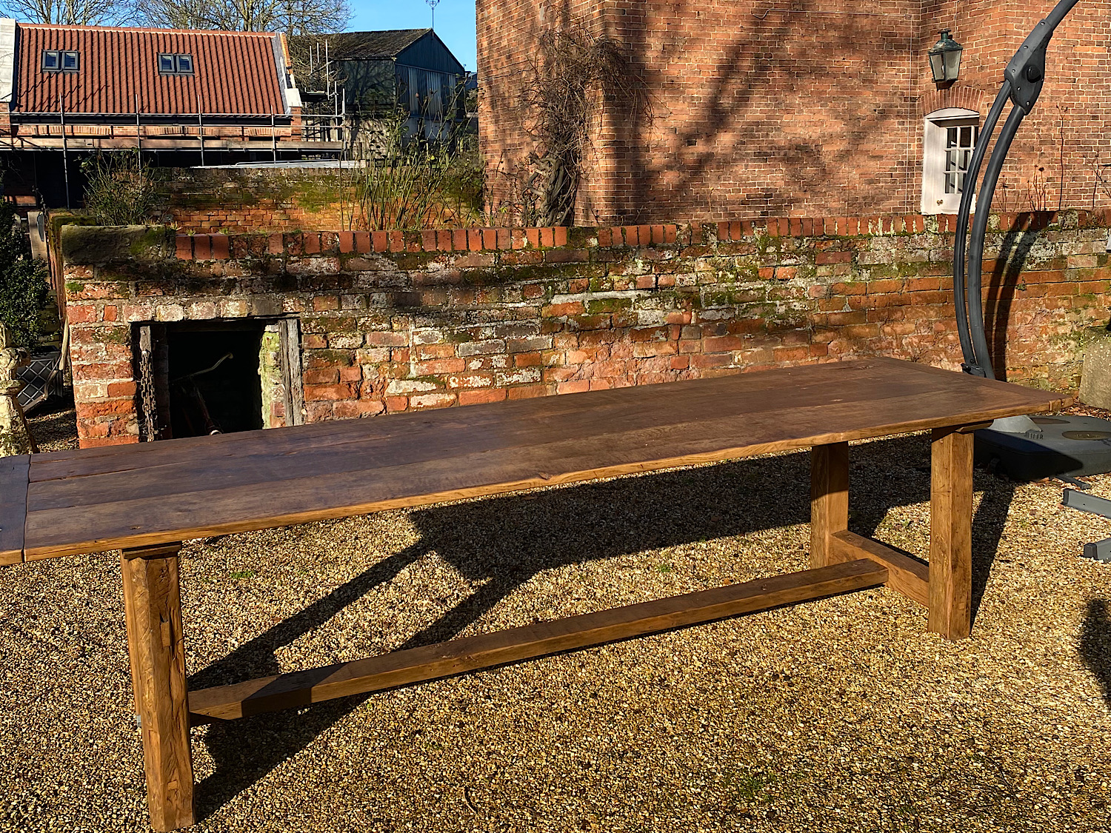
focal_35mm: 26
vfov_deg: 53.1
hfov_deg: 67.3
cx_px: 556
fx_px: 834
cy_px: 416
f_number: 1.8
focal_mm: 4.25
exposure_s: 1/1395
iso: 32
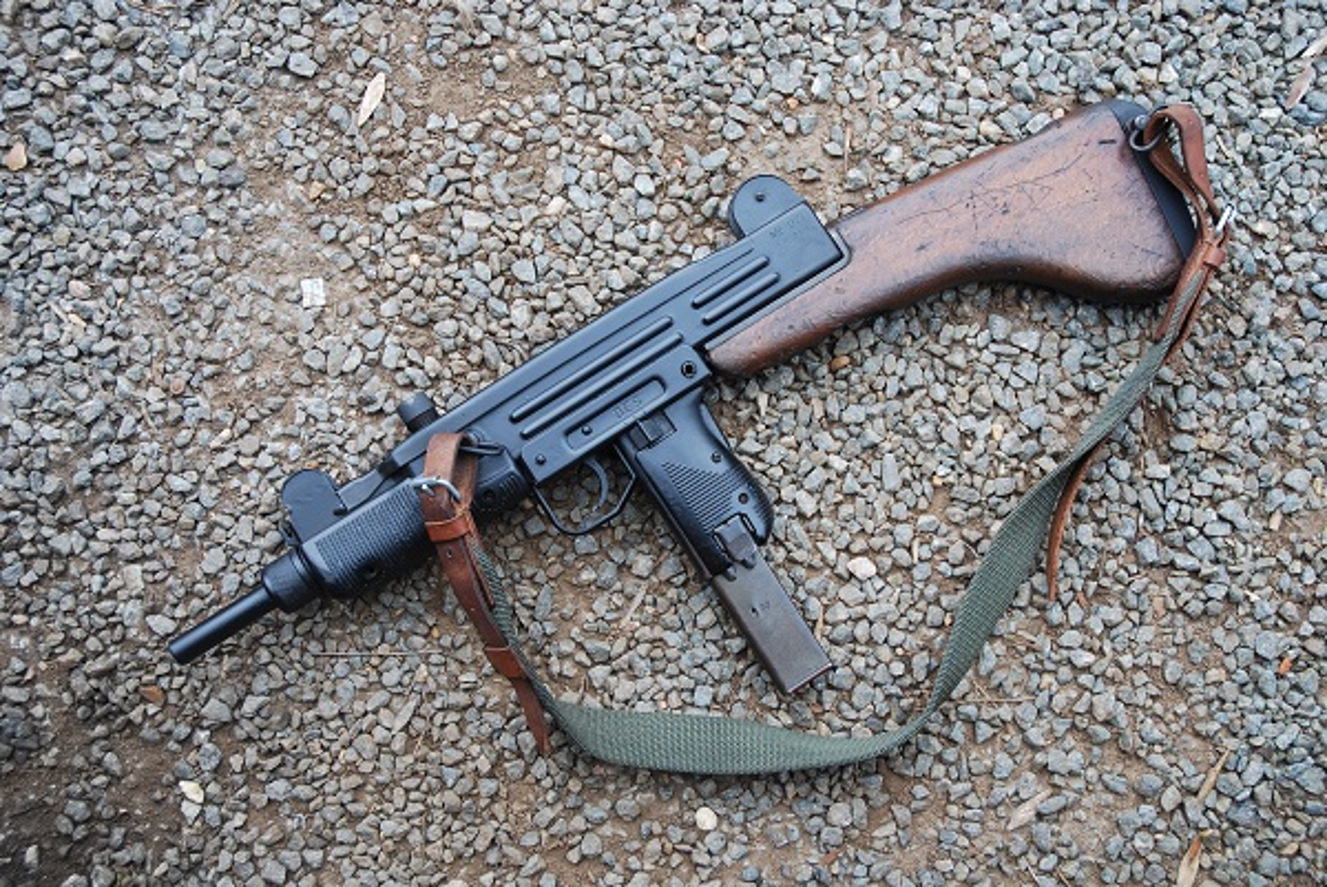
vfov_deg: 33.1
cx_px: 664
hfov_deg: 47.9
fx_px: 1494
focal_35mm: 40
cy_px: 444
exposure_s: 1/80
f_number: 4.5
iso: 200
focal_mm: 27
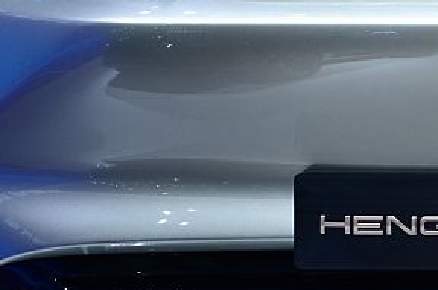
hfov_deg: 3.3
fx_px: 7604
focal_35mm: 626
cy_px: 27
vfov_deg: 2.2
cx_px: 657
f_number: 6.3
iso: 640
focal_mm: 150
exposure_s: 1/80
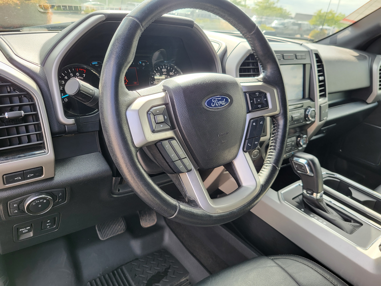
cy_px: 143
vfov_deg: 53.1
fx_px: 286
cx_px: 190
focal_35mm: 26
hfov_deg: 67.3
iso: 40
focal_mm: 5.4
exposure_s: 1/165
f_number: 1.8
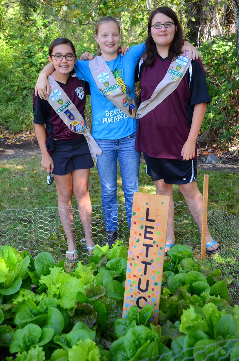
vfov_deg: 41.2
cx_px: 120
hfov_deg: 28.0
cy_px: 180
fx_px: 480
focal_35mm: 48
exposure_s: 1/125
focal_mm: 32
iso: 280
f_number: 4.2
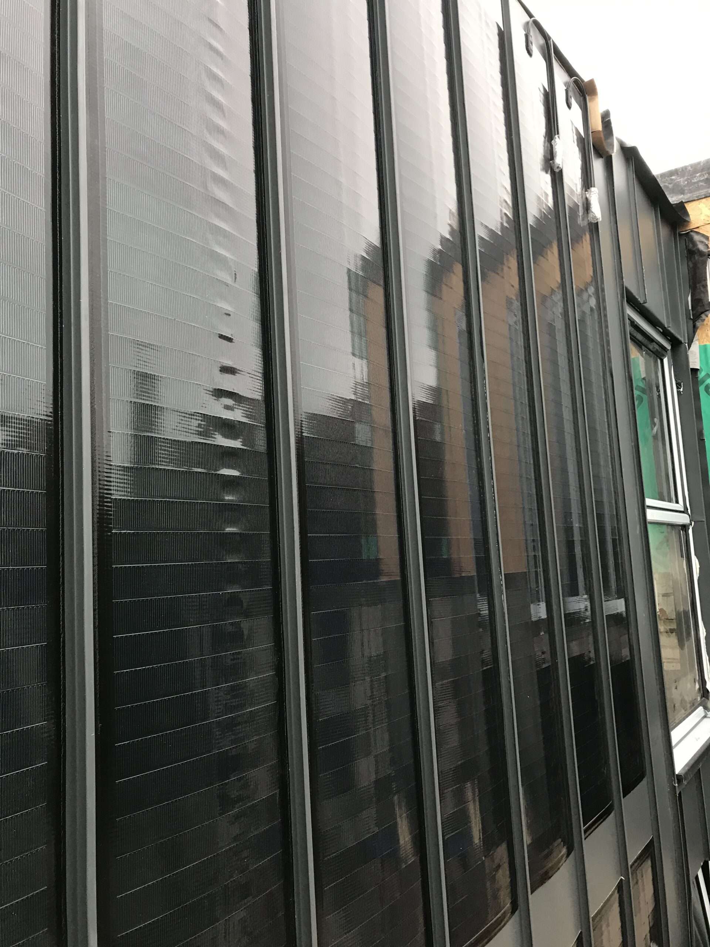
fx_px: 766
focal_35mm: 28
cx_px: 355
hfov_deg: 49.7
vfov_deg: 63.4
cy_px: 474
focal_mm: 3.99
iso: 32
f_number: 1.8
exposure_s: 1/33
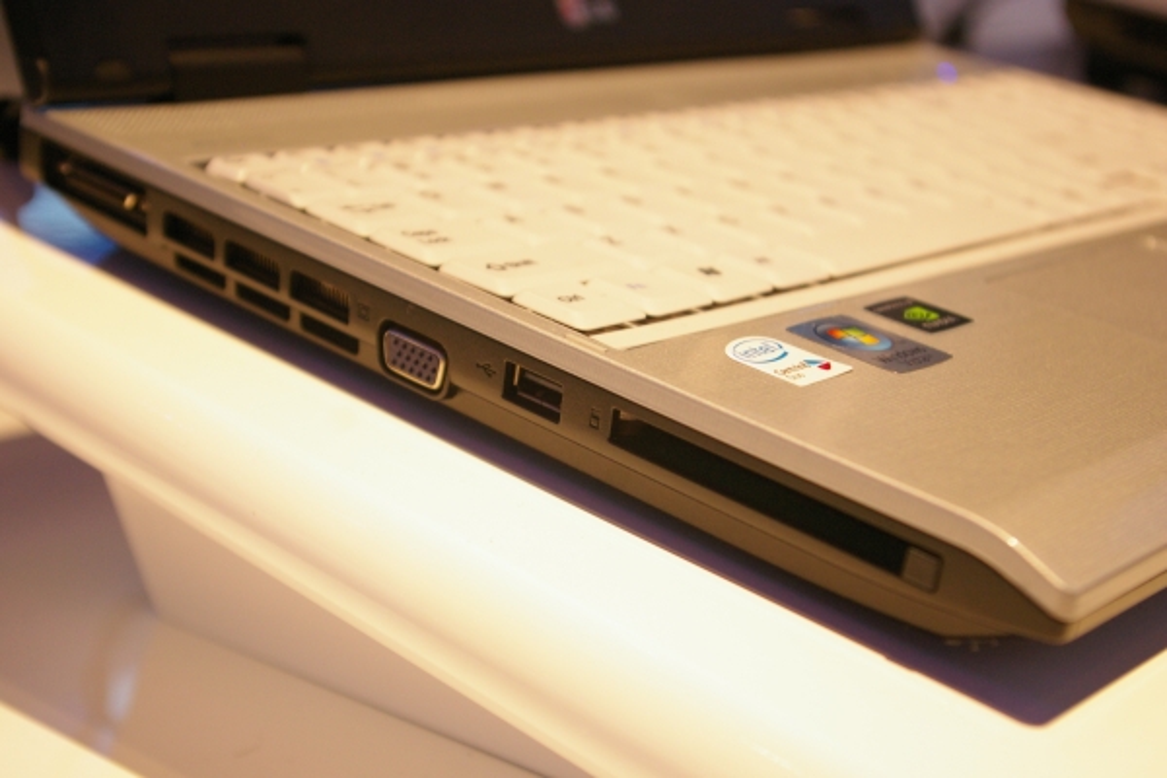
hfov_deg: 35.1
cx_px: 584
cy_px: 389
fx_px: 1848
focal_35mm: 57
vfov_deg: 23.8
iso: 800
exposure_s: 1/45
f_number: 5.6
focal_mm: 38
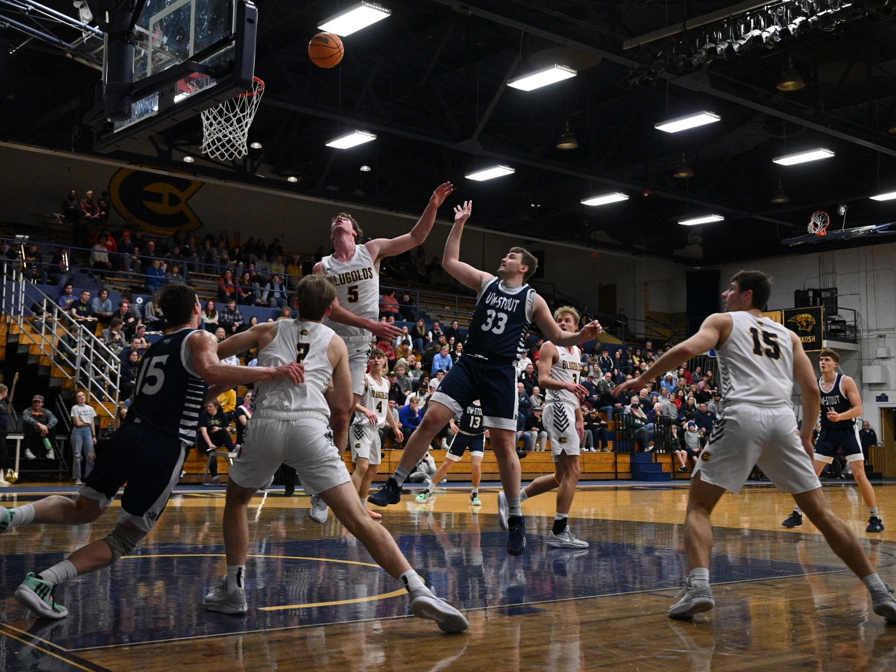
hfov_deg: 44.7
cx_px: 389
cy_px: 329
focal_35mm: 42
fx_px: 1087
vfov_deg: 34.4
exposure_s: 1/800
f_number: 4
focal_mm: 38
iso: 8000
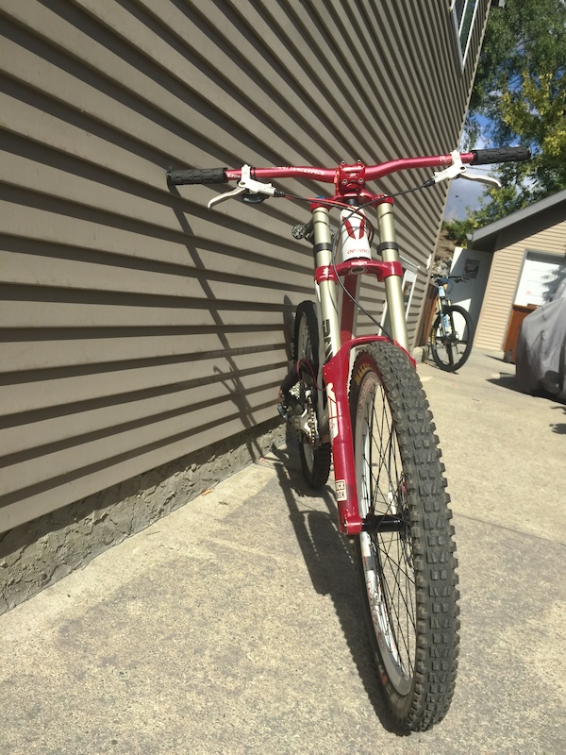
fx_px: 632
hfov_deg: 48.2
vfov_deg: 61.7
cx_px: 283
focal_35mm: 29
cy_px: 378
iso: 32
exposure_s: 1/942
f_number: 2.2
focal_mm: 4.15
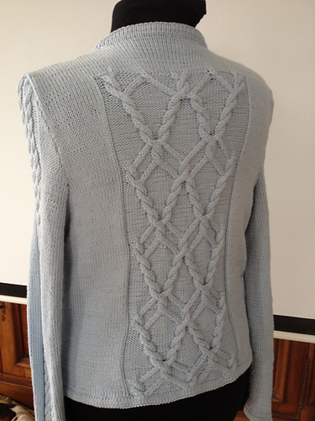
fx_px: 425
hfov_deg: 40.7
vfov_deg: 52.6
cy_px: 210
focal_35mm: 35
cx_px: 158
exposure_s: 1/20
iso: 125
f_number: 2.4
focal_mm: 4.28
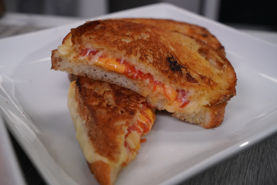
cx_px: 138
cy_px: 92
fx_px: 362
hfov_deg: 41.9
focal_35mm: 47
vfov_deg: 28.7
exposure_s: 1/4000
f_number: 6.3
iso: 10000
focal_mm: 47
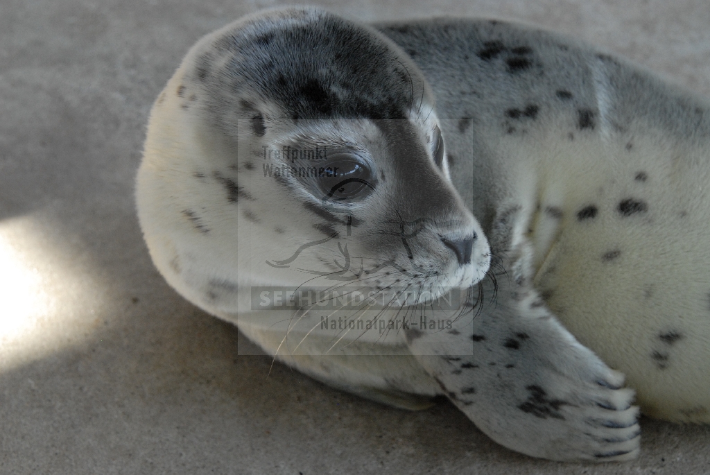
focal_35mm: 105
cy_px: 238
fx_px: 2073
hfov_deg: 19.4
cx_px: 355
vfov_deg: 13.1
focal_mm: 70
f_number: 6.3
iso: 800
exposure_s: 1/250
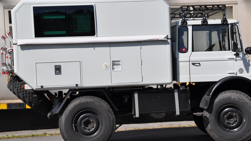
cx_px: 140
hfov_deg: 25.0
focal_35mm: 85
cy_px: 77
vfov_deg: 14.2
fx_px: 566
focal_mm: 42
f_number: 11
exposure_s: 1/500
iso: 200
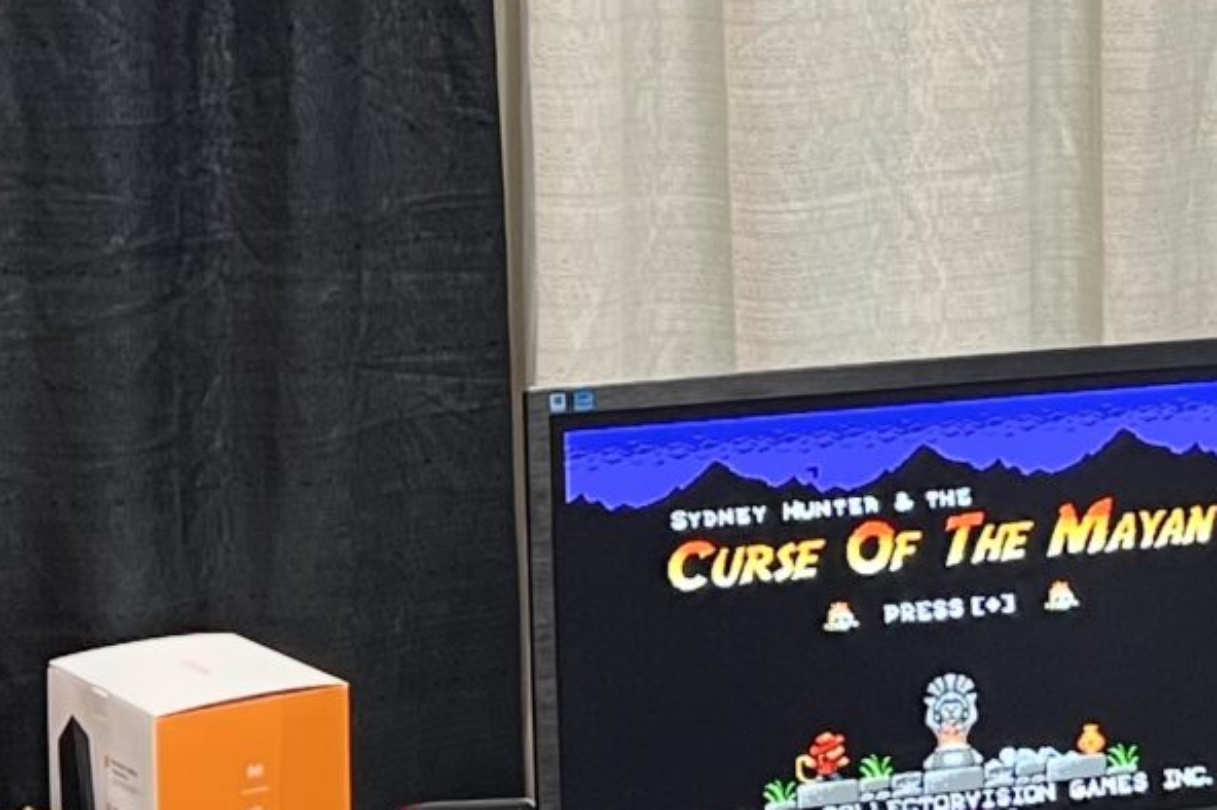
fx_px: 3953
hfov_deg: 17.0
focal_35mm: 117
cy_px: -154
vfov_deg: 11.5
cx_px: 1322
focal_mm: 5.7
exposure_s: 1/60
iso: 160
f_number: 1.5
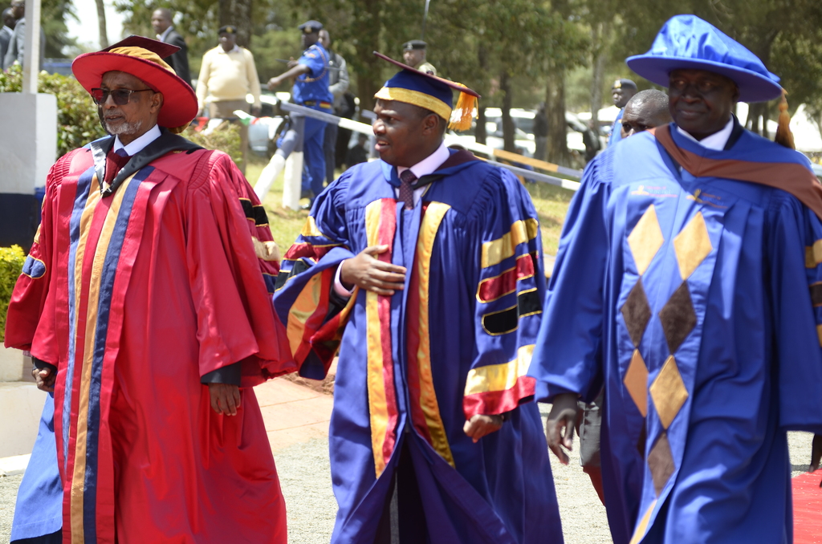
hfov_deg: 20.1
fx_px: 2324
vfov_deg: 13.4
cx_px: 411
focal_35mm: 102
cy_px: 272
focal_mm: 68
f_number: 3.2
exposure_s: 1/500
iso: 125
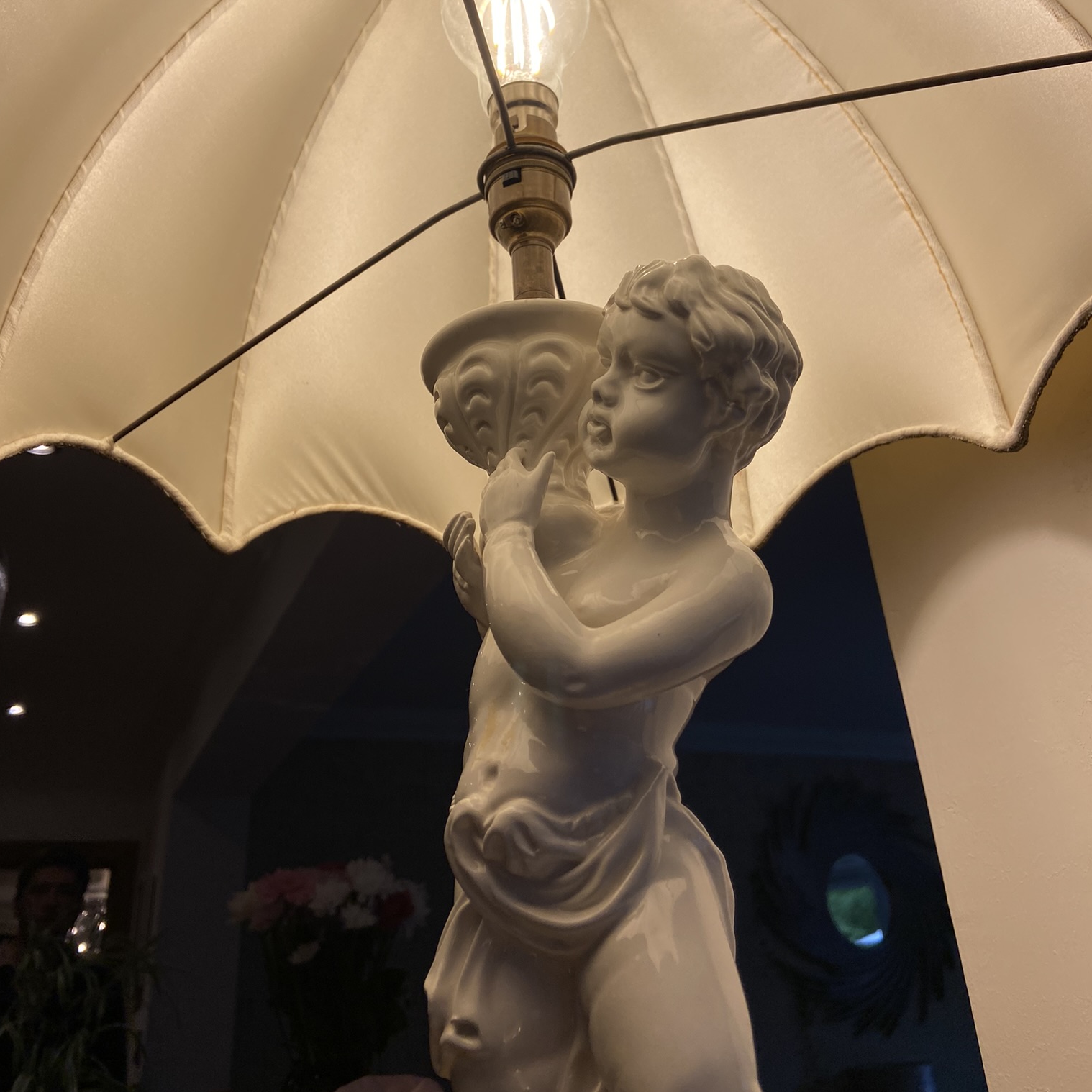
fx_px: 1106
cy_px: 363
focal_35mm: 31
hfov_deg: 52.5
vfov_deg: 51.5
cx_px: 546
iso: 32
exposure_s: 1/311
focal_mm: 4.25
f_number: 1.8
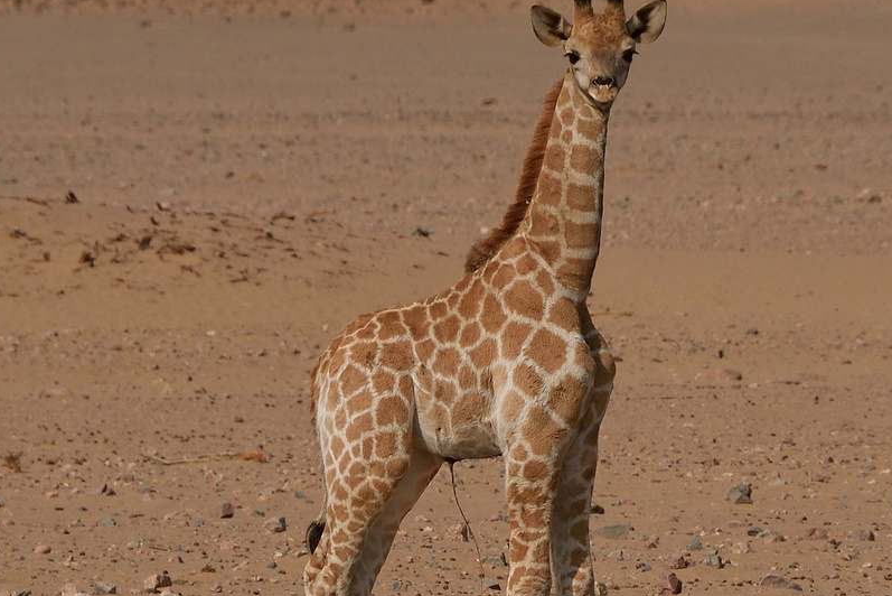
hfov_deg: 4.0
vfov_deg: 2.7
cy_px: 379
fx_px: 12839
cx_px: 661
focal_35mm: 518
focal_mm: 170
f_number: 11
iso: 500
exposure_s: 1/1250
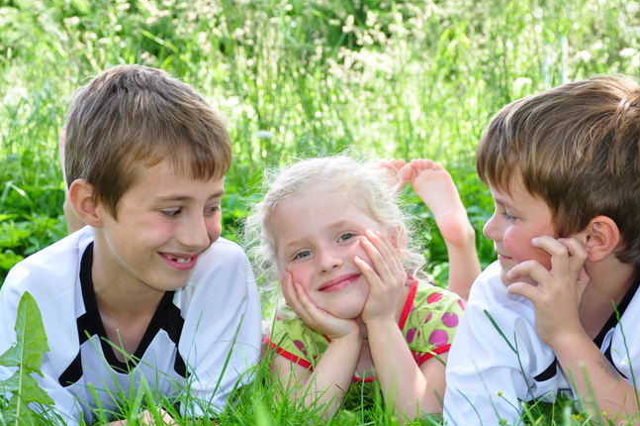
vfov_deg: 20.3
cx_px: 341
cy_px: 241
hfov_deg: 30.1
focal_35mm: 67
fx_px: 1190
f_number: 4.2
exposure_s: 1/100
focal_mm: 34
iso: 200
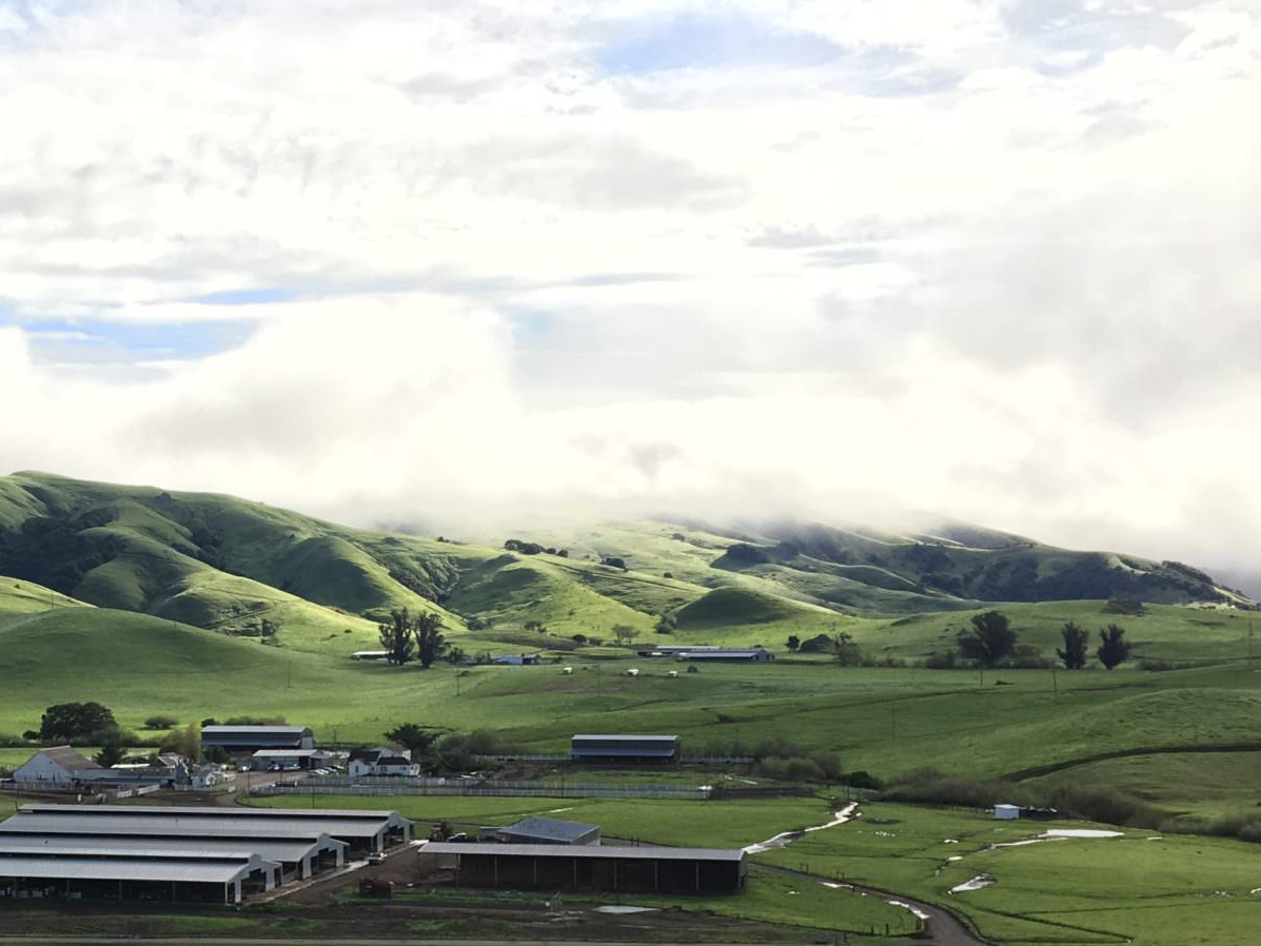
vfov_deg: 23.1
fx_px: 2259
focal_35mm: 62
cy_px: 823
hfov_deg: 30.5
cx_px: 276
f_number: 2.2
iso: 25
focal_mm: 4.15
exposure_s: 1/855
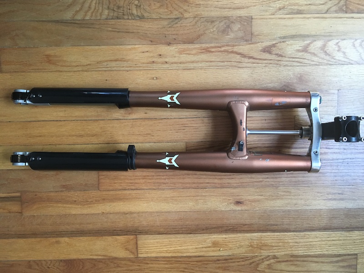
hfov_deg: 61.7
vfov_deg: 48.2
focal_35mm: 29
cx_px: 182
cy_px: 136
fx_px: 305
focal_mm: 4.15
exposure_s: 1/30
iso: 125
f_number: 2.2
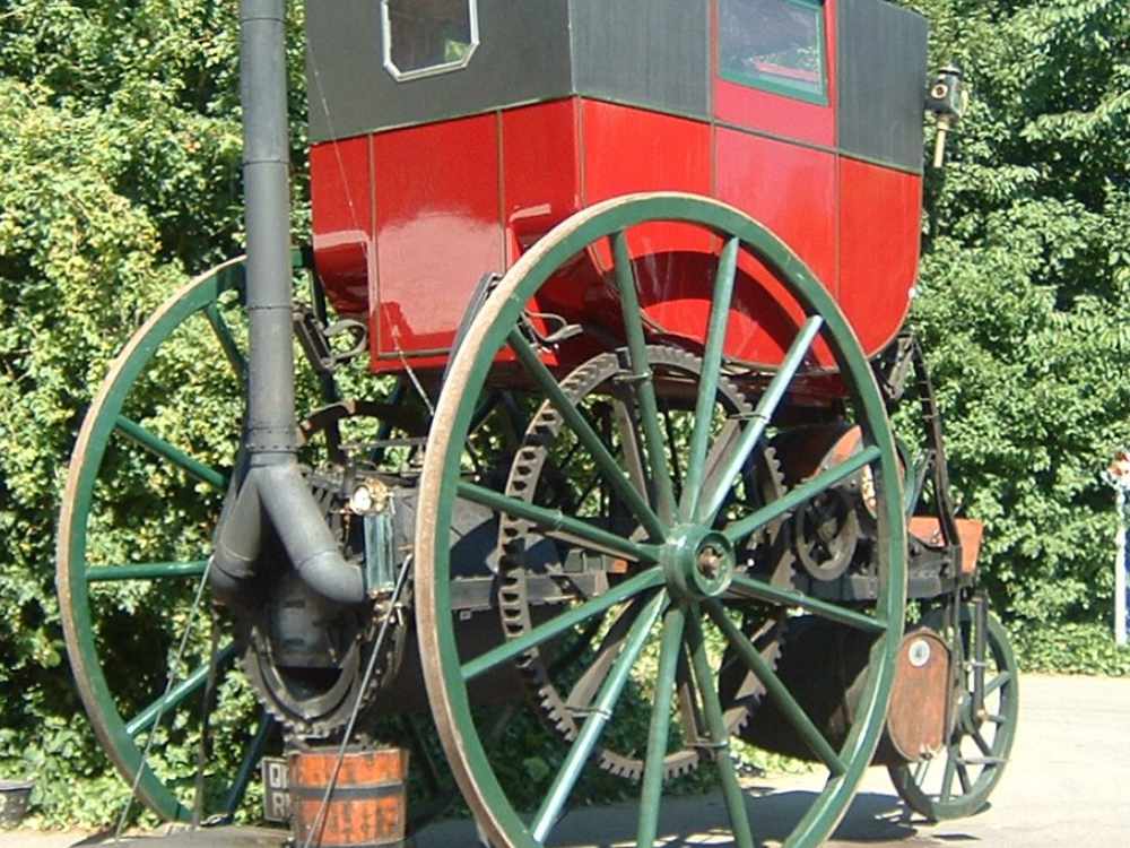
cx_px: 565
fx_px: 947
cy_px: 424
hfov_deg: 61.7
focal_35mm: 29
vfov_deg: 48.2
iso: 80
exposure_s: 1/33
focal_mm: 4.2
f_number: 2.2
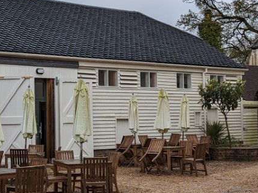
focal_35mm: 68
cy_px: 103
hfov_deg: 27.5
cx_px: 23
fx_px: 507
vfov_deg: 21.6
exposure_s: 1/2309
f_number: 1.85
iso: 46
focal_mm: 6.81
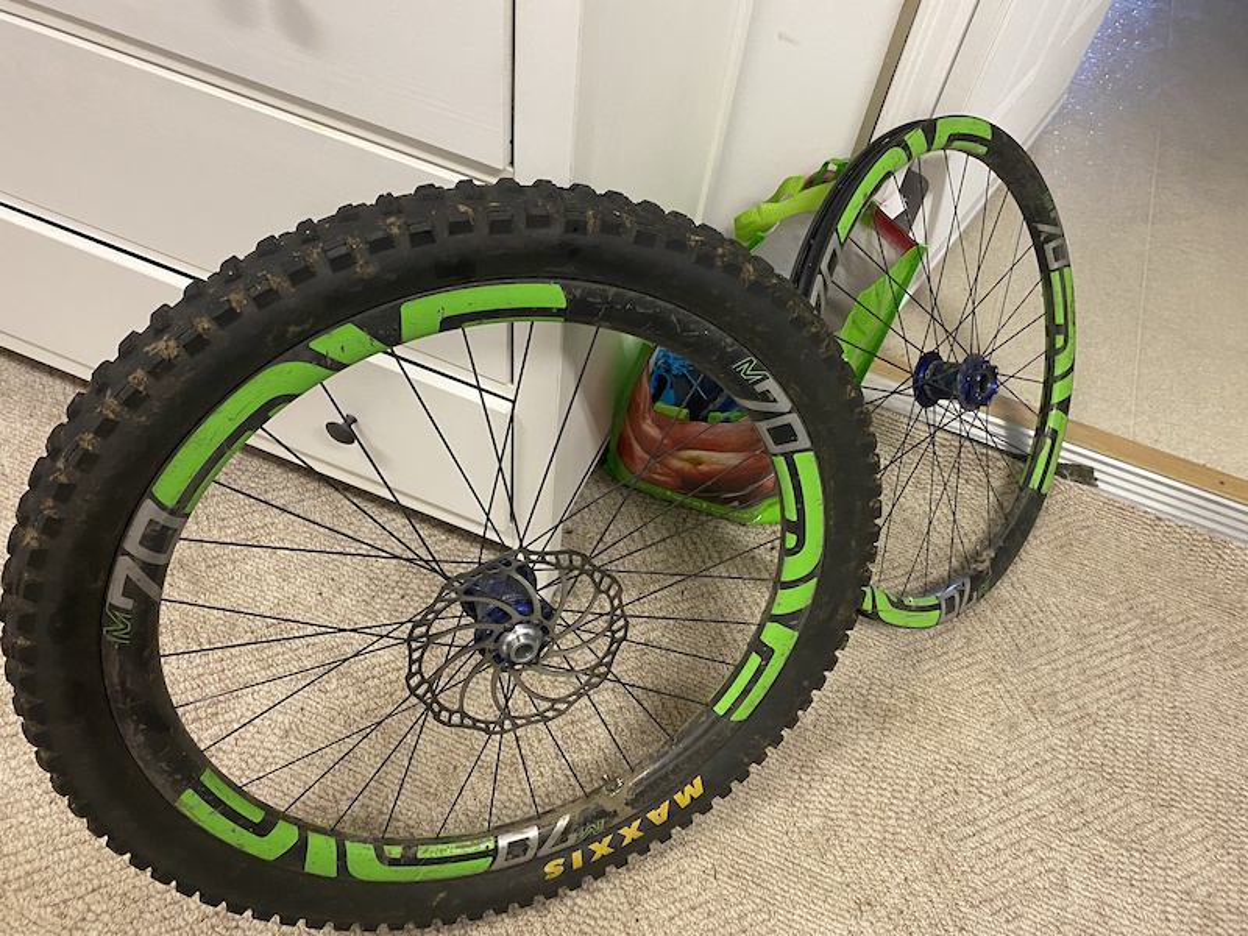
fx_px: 937
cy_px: 468
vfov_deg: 53.1
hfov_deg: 67.3
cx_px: 624
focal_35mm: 26
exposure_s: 1/60
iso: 400
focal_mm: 4.25
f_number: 1.8
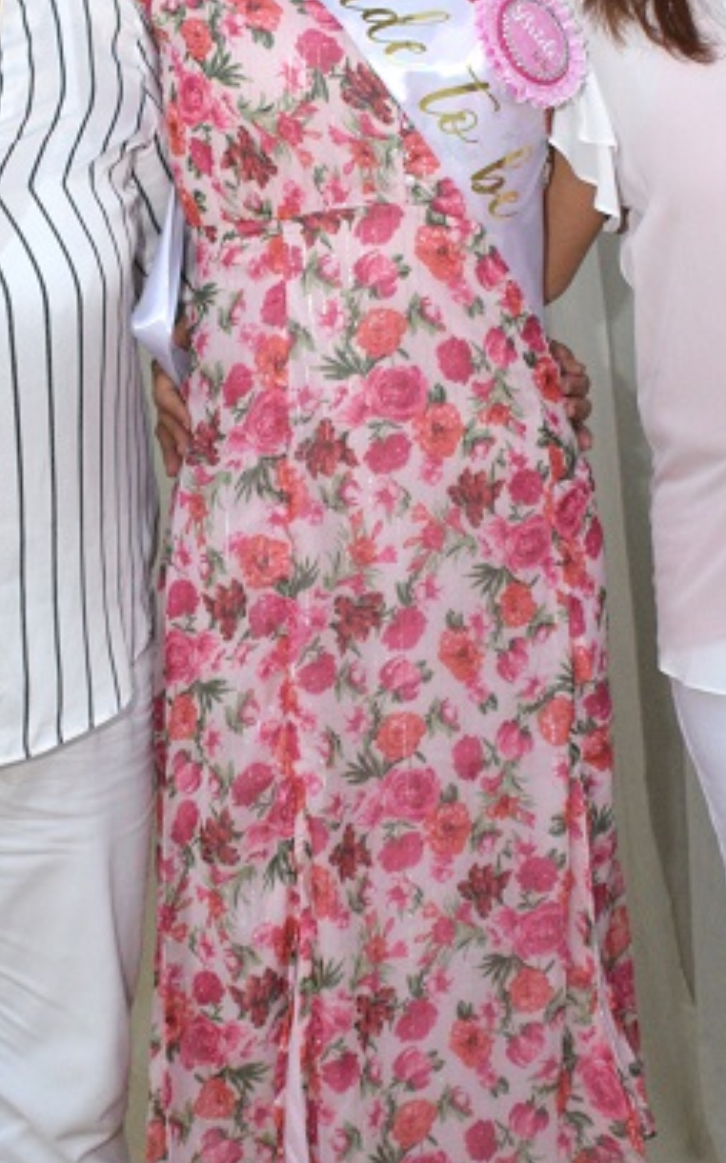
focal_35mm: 88
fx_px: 2789
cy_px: 447
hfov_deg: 14.8
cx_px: 360
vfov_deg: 23.5
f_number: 4
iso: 800
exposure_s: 1/200
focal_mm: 24
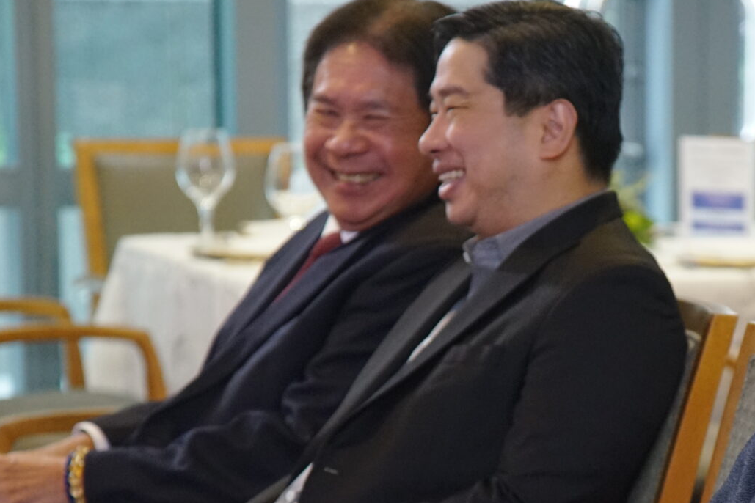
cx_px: 619
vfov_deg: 6.6
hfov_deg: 9.8
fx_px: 4383
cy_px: 466
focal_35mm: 209
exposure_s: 1/80
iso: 4000
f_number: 4
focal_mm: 105
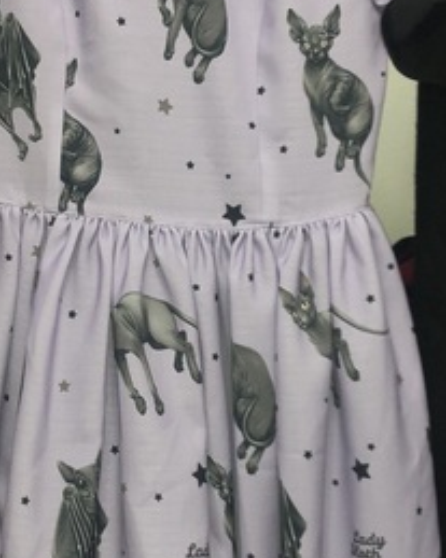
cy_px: 281
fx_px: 1123
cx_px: 168
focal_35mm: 68
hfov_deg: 22.4
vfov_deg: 27.9
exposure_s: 1/15
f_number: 1.8
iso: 80
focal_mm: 4
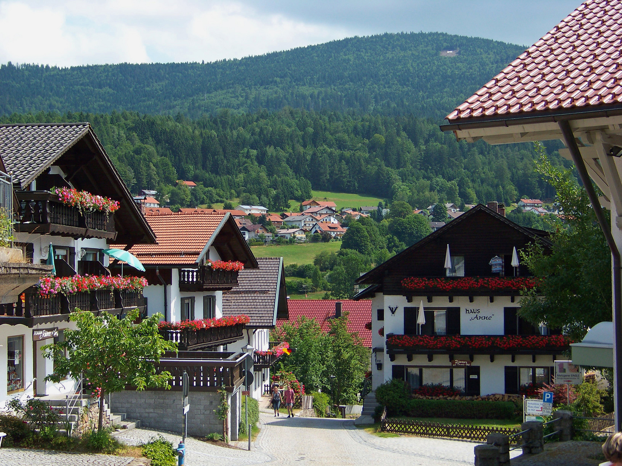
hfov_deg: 31.2
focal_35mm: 62
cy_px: 233
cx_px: 311
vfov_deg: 23.7
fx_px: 1114
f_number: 3.2
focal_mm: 10.5
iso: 71
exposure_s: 1/800
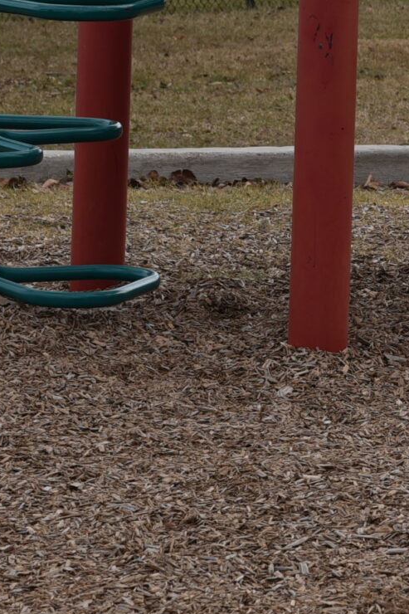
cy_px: -120
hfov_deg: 5.1
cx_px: 457
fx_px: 4603
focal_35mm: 270
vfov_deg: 7.6
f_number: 9
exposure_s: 1/320
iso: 200
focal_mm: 78
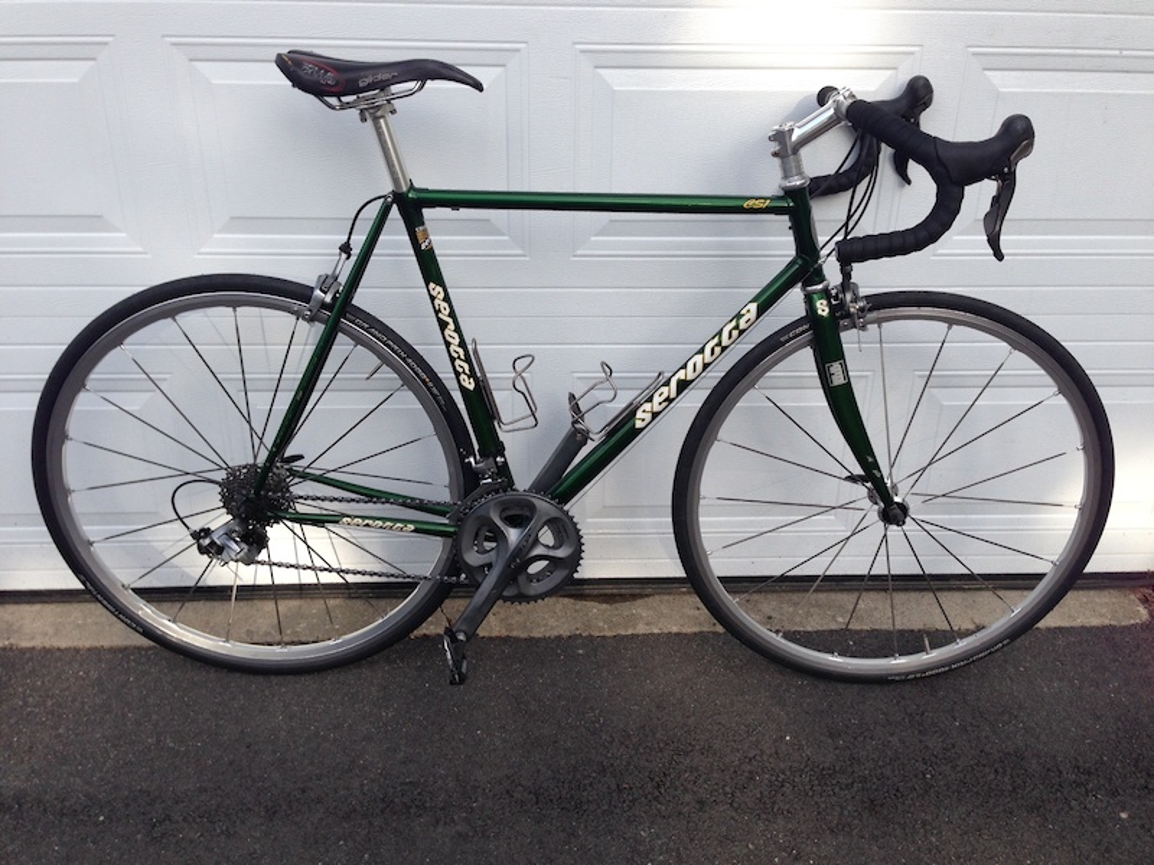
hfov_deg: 55.4
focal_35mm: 33
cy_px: 432
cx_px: 577
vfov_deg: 42.9
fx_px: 1100
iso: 50
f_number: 2.4
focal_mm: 4.12
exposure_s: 1/361
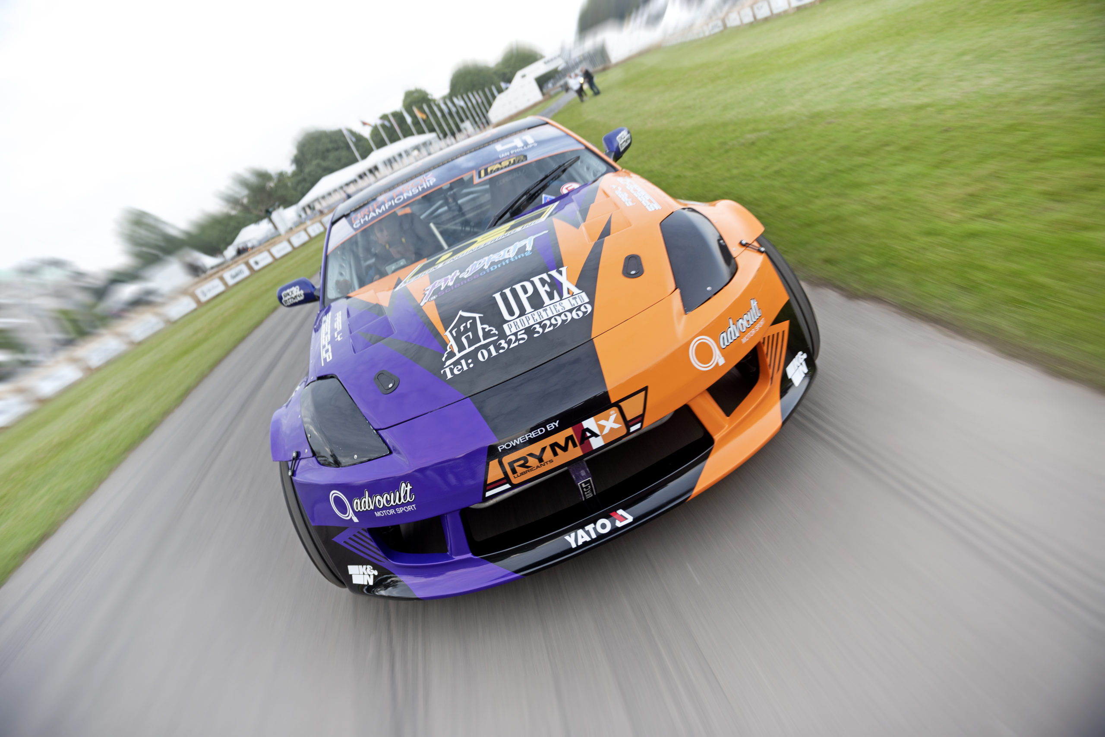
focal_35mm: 24
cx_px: 552
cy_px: 368
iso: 100
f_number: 2.8
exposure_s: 1/40
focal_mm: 24
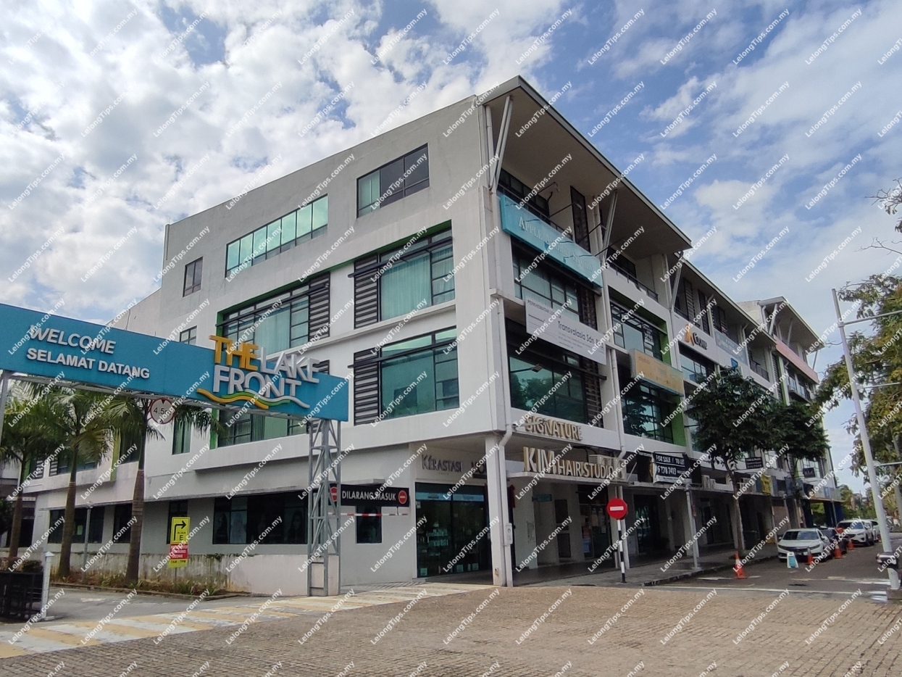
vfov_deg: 78.1
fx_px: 417
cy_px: 338
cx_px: 451
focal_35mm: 16
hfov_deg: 94.5
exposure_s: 1/2606
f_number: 2.2
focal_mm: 1.65
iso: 50
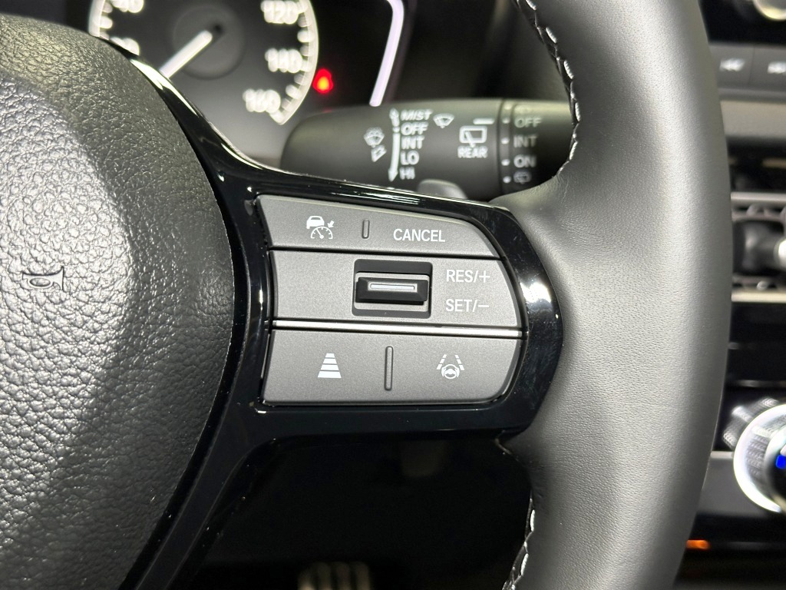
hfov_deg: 39.7
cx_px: 393
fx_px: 1090
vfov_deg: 30.3
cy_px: 295
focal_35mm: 48
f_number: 1.78
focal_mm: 6.86
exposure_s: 1/40
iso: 400
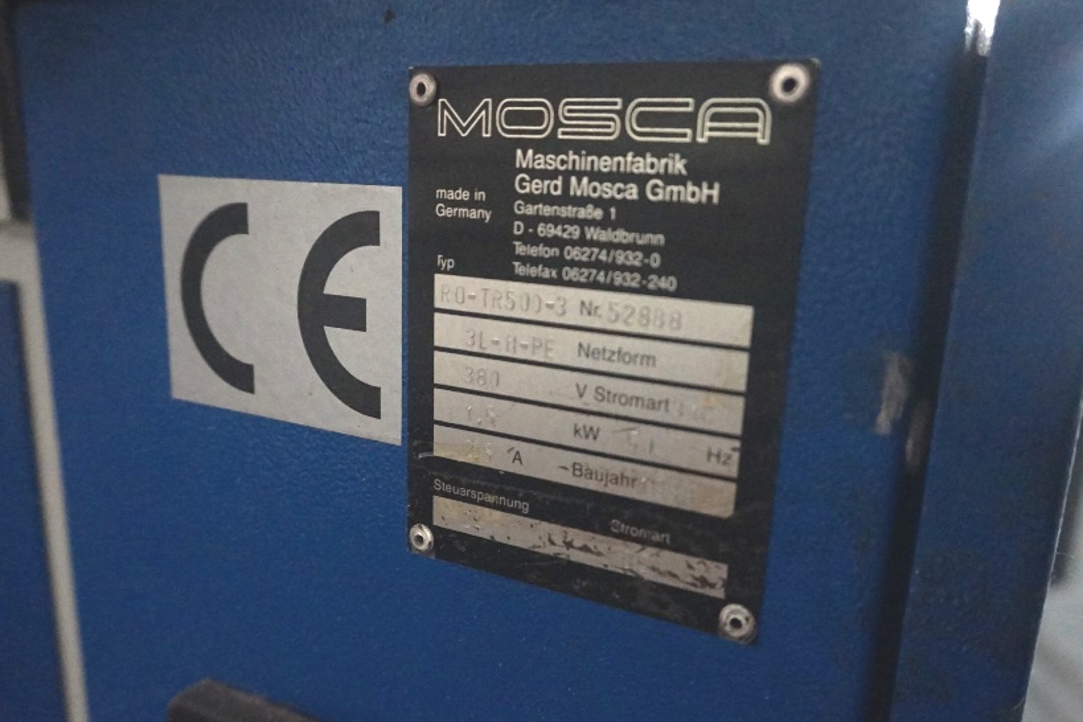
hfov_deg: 61.9
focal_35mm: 30
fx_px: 902
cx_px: 536
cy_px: 419
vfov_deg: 43.5
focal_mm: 16
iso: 3200
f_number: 3.5
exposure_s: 1/5
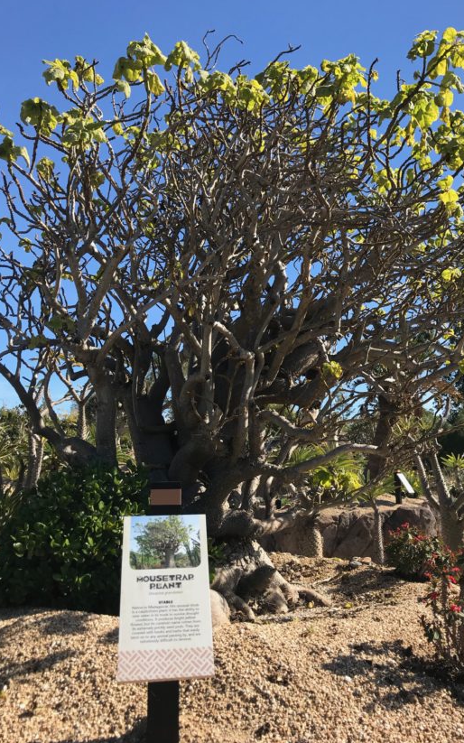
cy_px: 368
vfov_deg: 62.9
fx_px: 607
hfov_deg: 41.8
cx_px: 248
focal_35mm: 30
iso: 20
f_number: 1.8
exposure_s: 1/1100
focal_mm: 3.99
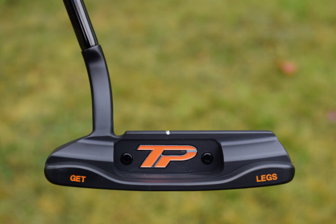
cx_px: 168
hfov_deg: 28.1
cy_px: 112
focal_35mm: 72
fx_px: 672
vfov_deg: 18.9
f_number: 7.1
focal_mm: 48
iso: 400
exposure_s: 1/200
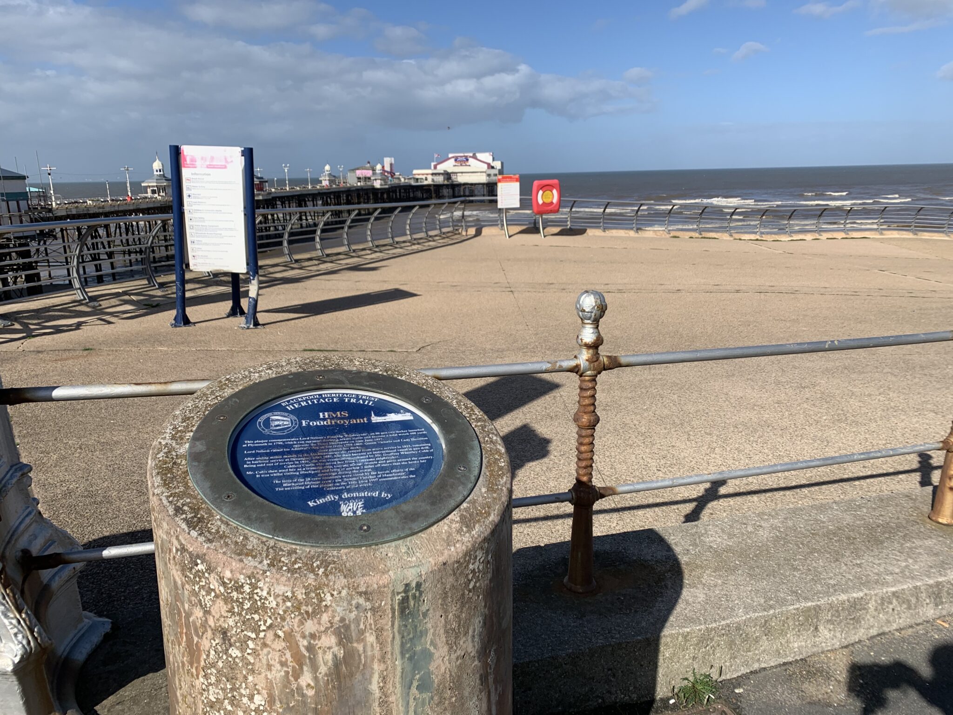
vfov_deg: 53.1
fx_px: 716
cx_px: 476
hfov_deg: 67.3
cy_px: 358
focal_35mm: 26
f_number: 1.8
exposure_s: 1/2915
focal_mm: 4.25
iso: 25
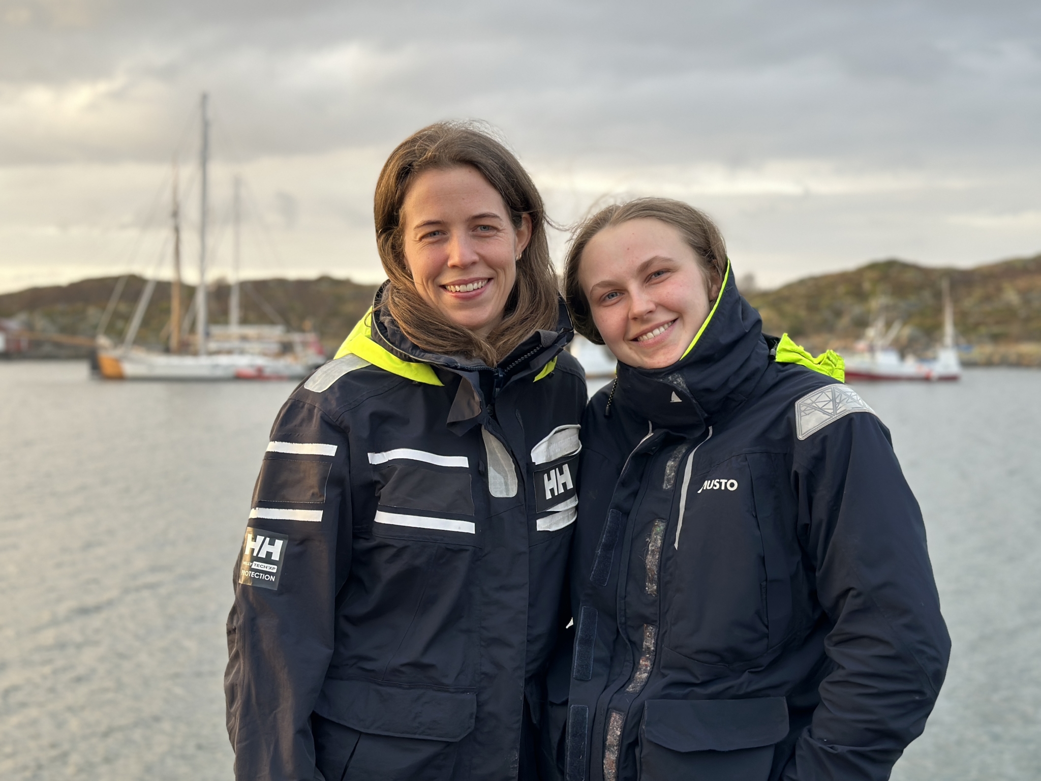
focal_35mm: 48
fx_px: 1443
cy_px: 390
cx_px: 520
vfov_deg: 30.3
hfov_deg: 39.7
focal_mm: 6.86
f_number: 1.78
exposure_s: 1/177
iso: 64
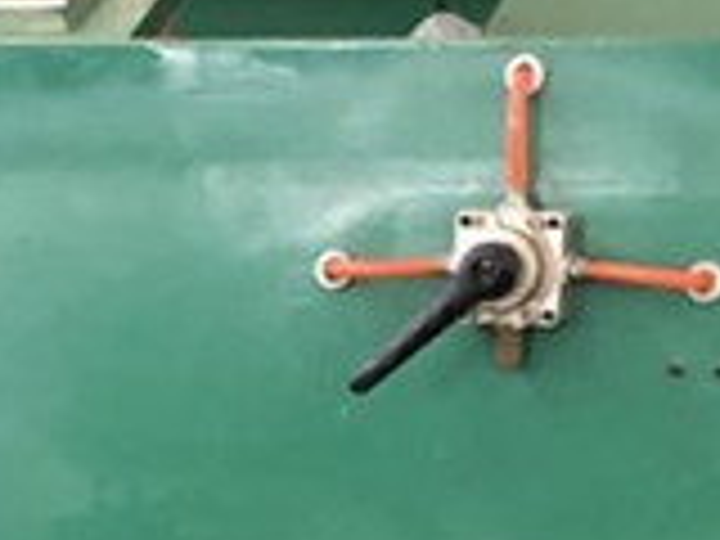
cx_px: 81
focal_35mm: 131
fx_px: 2725
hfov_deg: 14.9
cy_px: 824
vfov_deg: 10.9
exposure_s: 1/11
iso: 100
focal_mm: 3.99
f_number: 1.8
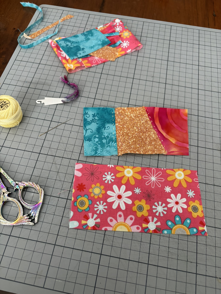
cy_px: 147
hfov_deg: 53.1
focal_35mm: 26
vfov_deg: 67.3
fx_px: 221
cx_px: 110
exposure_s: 1/60
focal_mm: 5.96
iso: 250
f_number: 1.6
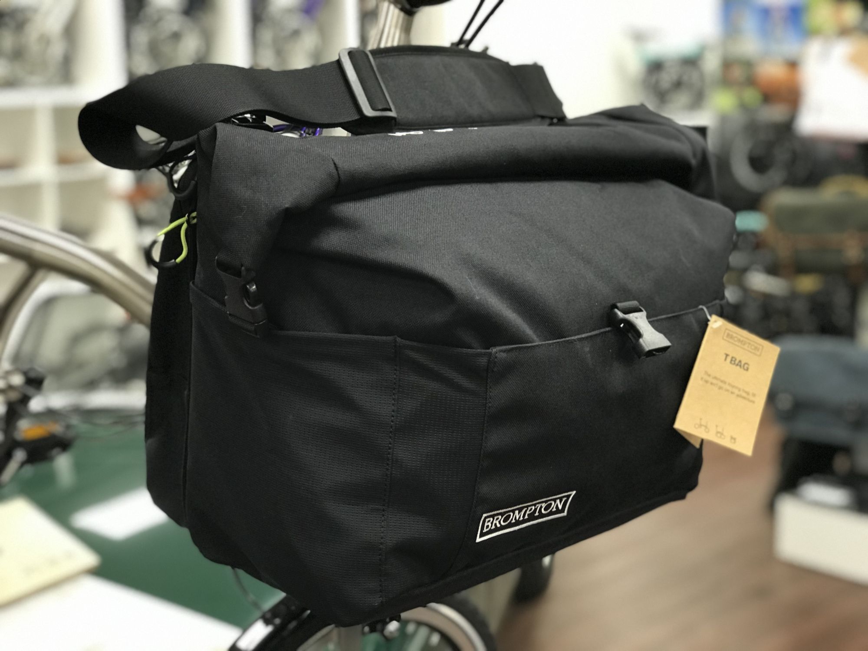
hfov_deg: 33.8
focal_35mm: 57
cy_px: 326
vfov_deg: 25.7
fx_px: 1429
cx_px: 434
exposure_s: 1/50
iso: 250
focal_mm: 6.6
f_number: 2.8
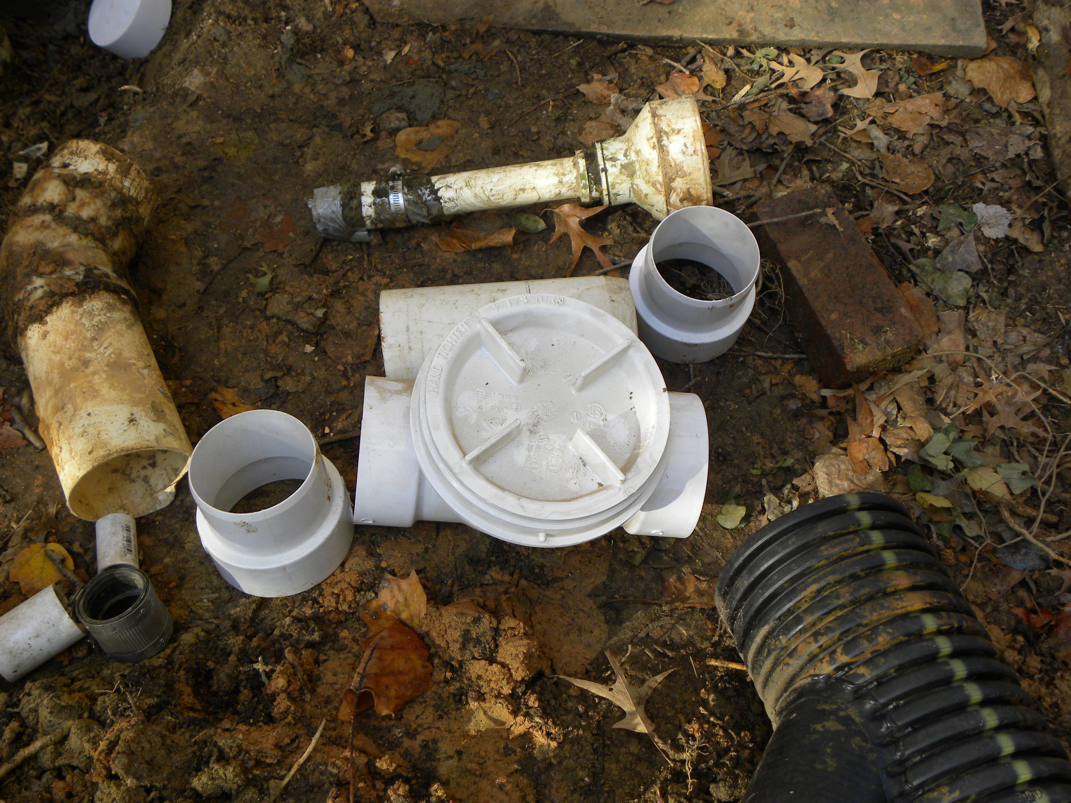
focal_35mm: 37
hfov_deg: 50.1
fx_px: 1145
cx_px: 536
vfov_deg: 38.7
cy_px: 402
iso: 92
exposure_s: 1/89.8
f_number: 3.2
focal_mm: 6.6
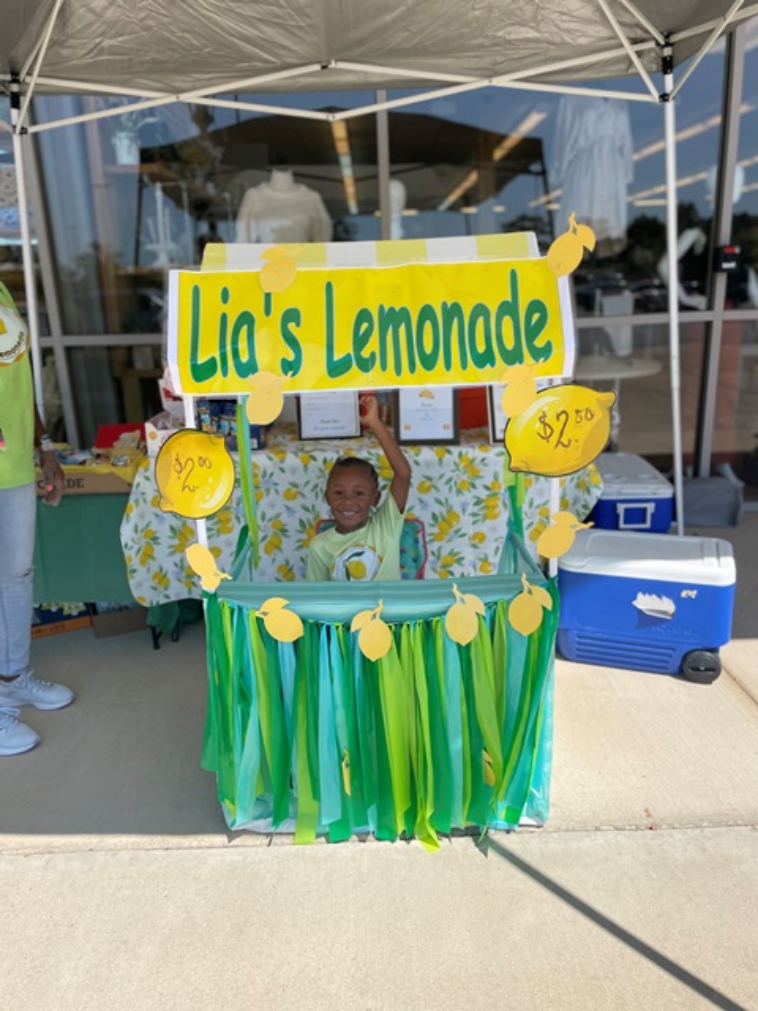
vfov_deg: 67.3
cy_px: 506
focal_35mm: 26
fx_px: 759
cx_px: 379
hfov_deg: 53.1
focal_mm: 4.2
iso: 50
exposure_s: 1/3731
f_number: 1.6
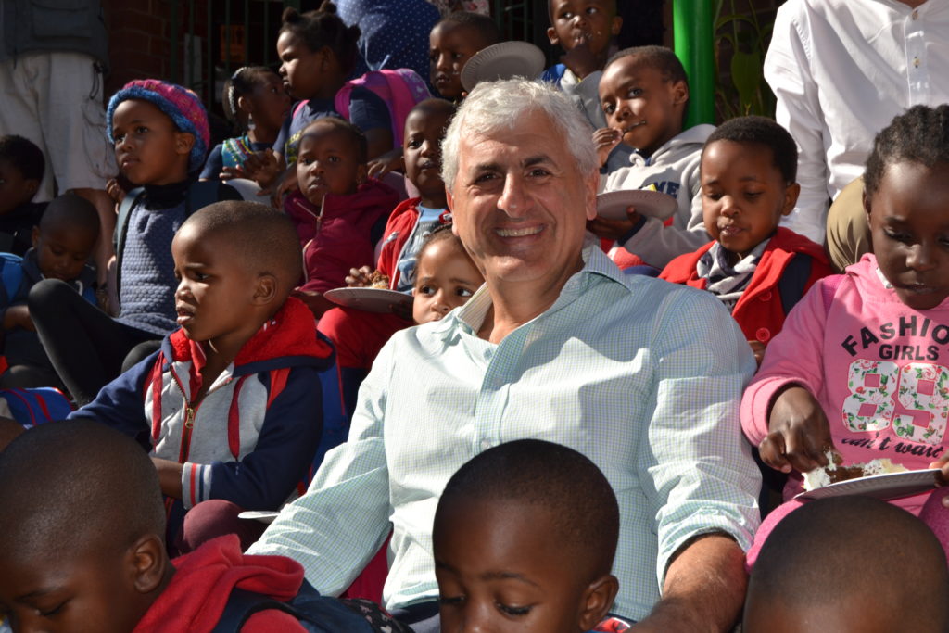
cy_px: 316
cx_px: 474
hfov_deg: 33.4
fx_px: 1582
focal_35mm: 60
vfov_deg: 22.6
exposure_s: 1/200
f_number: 10
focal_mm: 40
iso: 100
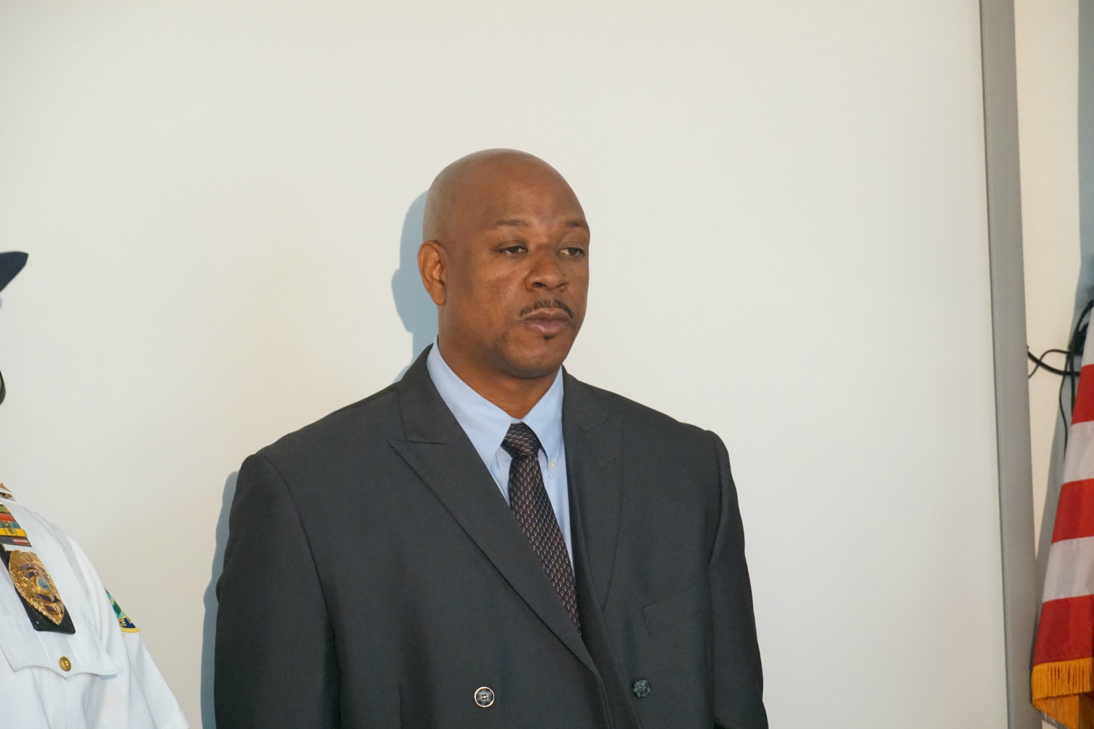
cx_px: 547
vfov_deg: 12.2
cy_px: 364
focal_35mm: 112
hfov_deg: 18.2
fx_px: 3418
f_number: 5.6
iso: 6400
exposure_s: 1/80
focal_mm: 75
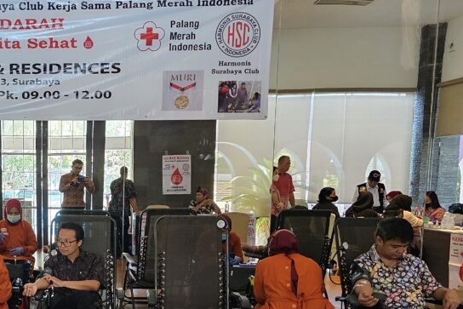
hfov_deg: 40.2
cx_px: 42
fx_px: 579
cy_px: 243
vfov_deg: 29.3
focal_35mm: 45
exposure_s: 1/100
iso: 500
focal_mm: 6.3
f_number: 1.7
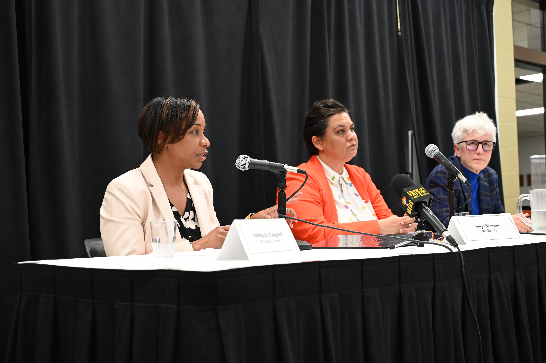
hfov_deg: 38.2
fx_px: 788
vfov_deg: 26.0
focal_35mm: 52
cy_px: 182
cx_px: 273
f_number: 4.8
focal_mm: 52
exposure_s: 1/45
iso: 1600
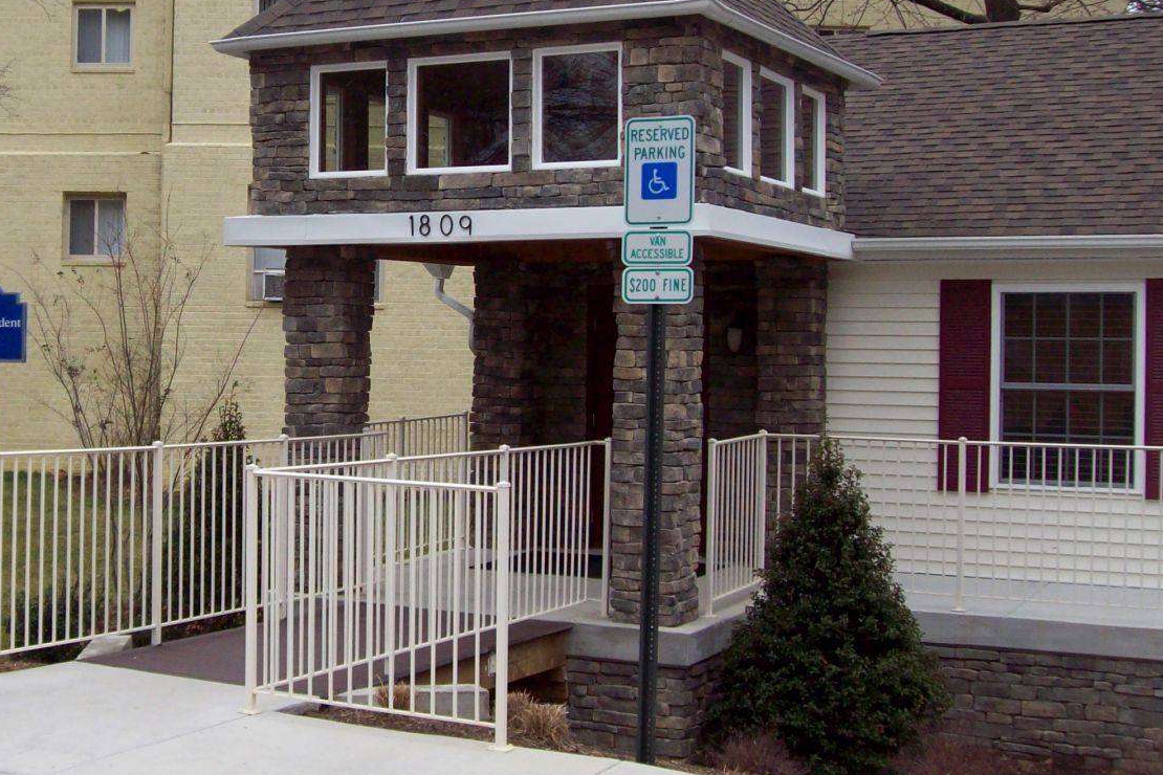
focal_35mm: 54
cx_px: 380
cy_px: 317
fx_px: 1744
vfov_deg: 25.0
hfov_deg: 36.5
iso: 80
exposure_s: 1/401
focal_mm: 6
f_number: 2.7
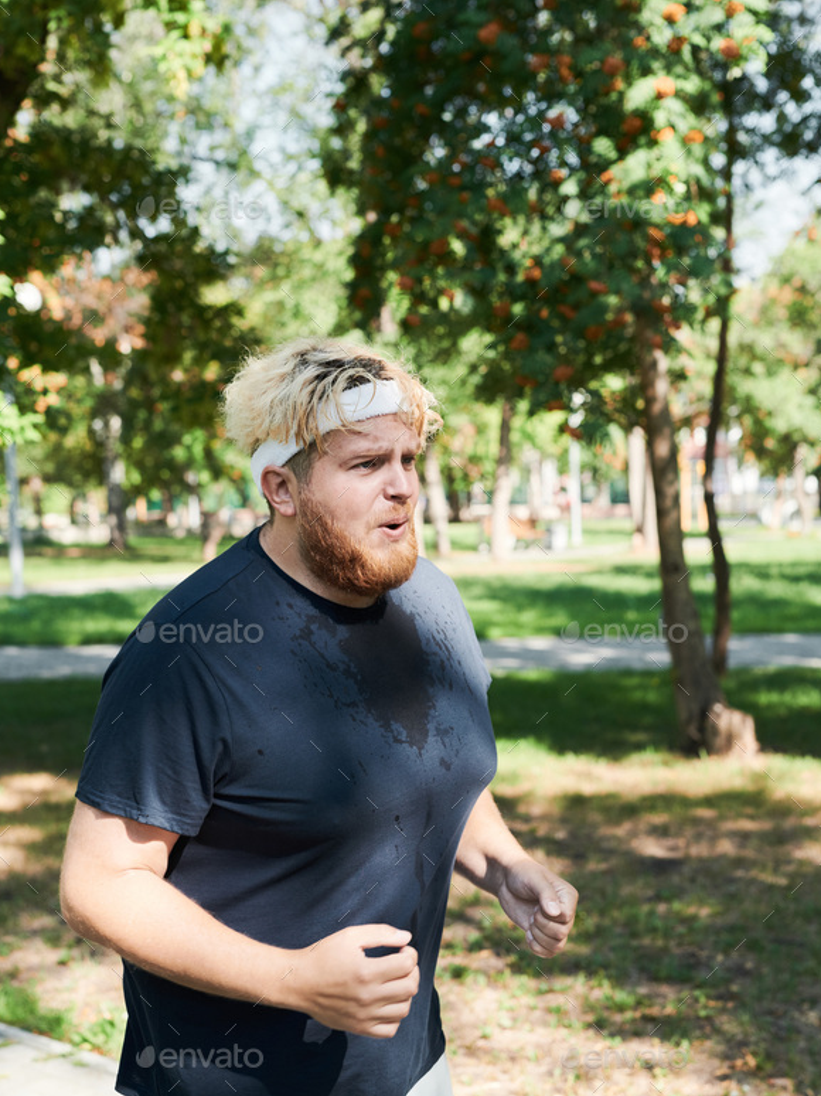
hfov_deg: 26.5
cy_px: 622
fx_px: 1740
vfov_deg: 34.9
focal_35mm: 55
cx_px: 408
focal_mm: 50
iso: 500
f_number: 4.5
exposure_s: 1/800
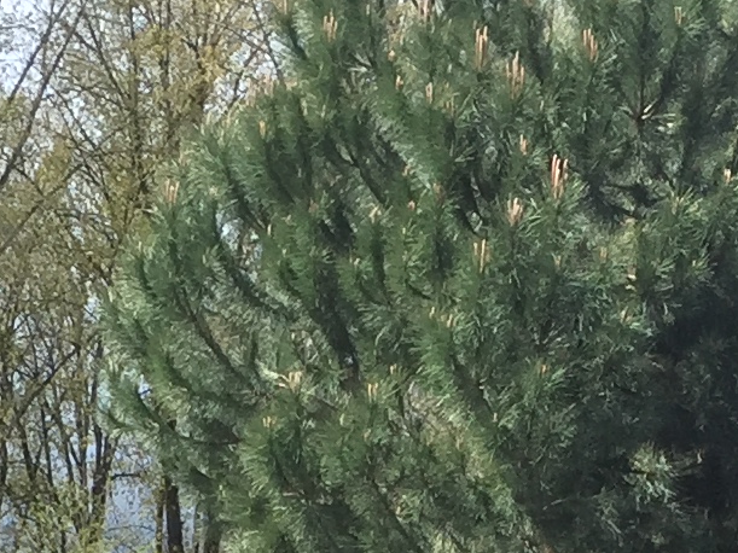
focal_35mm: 155
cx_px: 348
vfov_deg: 8.8
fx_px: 3304
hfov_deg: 12.7
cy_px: 1282
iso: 32
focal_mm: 4.15
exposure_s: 1/989
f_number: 2.2
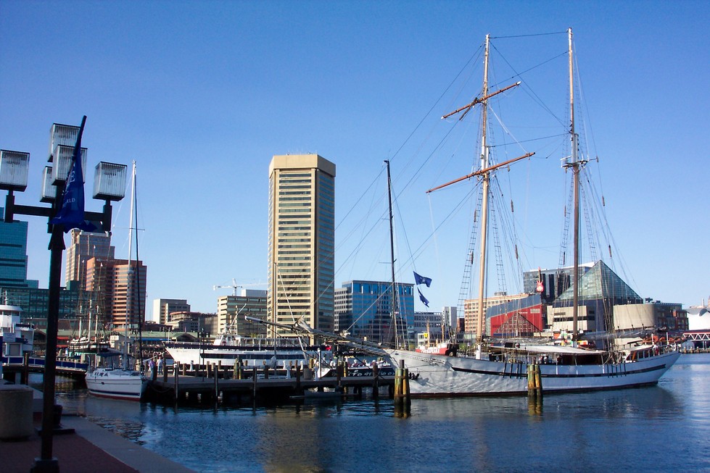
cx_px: 355
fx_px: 690
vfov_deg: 37.9
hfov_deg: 54.4
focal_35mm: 35
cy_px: 236
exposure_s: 1/125
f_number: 9.5
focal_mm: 7.5
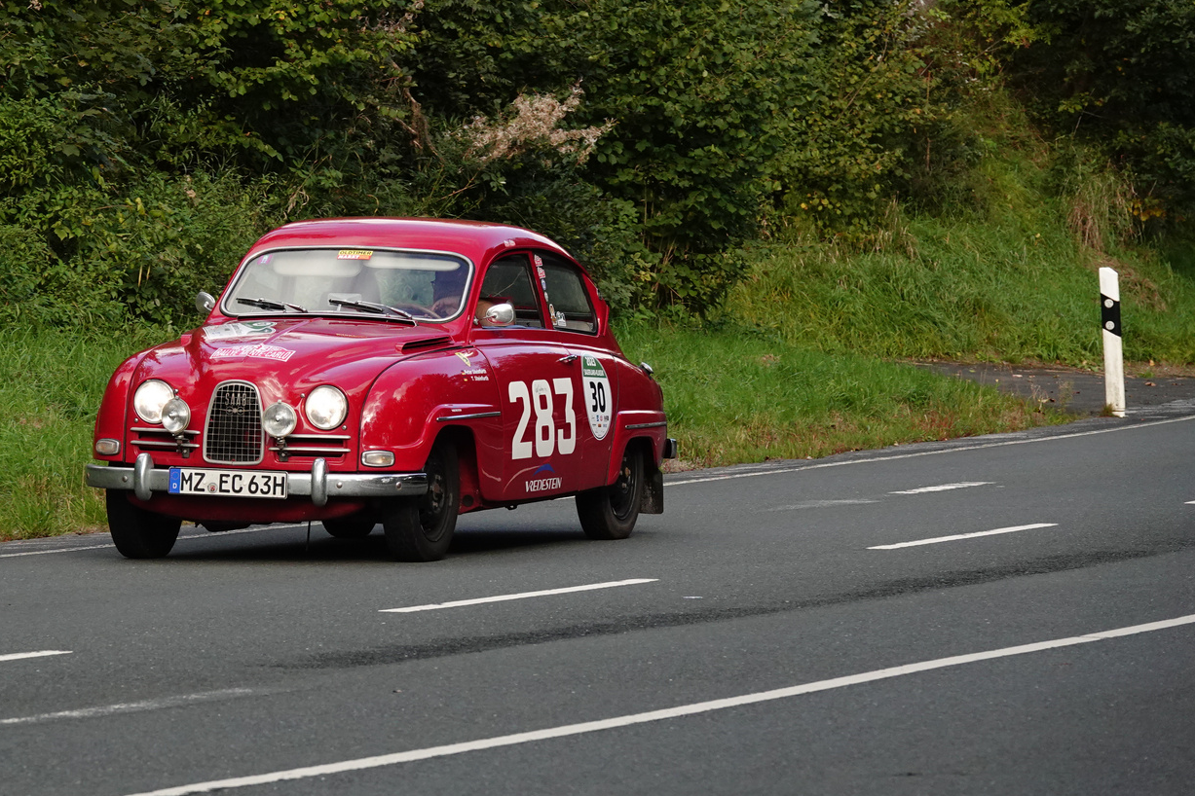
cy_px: 413
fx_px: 8763
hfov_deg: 7.8
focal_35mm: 264
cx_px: 409
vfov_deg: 5.2
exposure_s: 1/1600
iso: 640
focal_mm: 73.24
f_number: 4
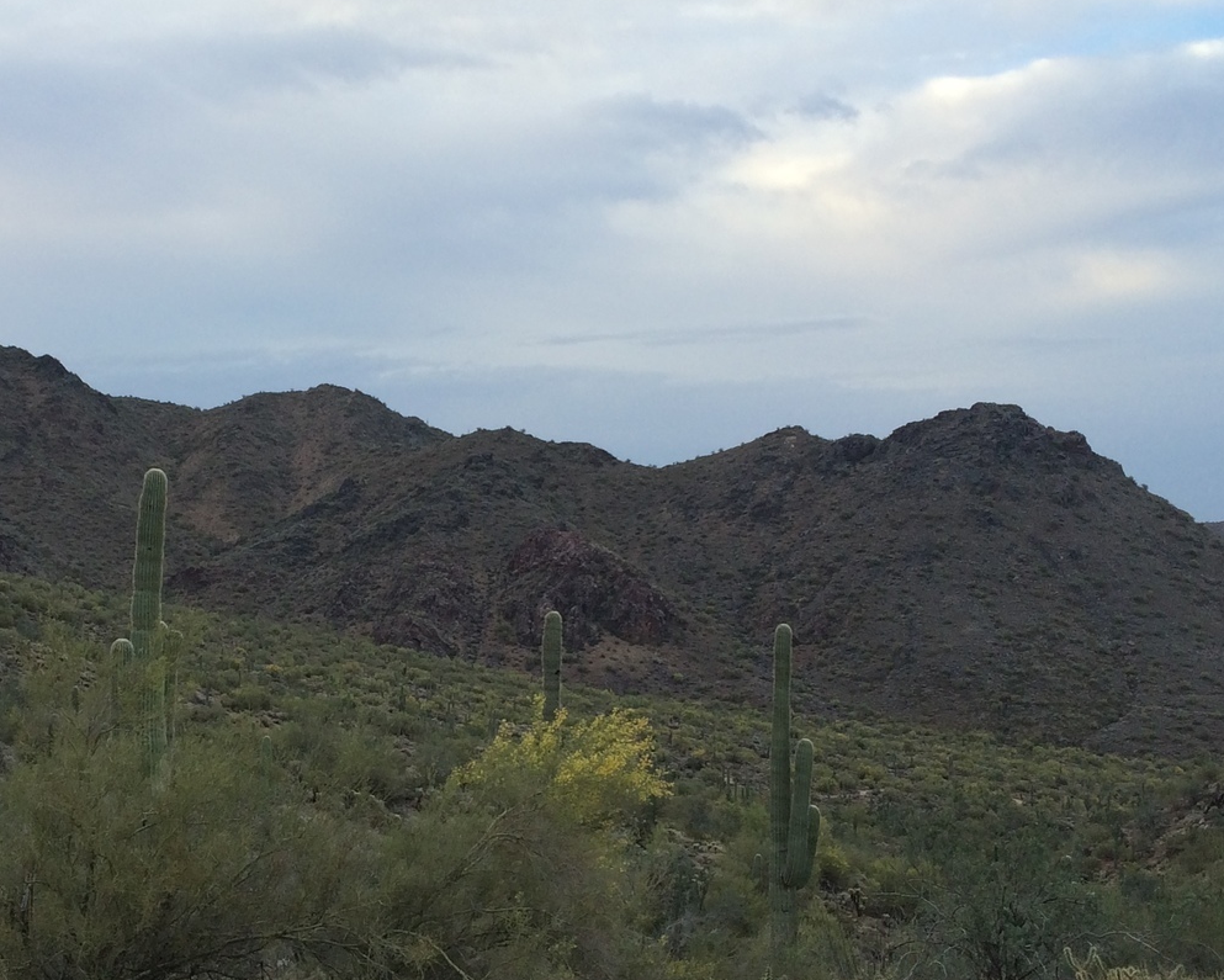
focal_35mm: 57
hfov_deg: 32.5
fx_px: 2065
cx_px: 323
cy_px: 600
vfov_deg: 26.6
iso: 32
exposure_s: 1/165
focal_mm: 4.15
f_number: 2.2
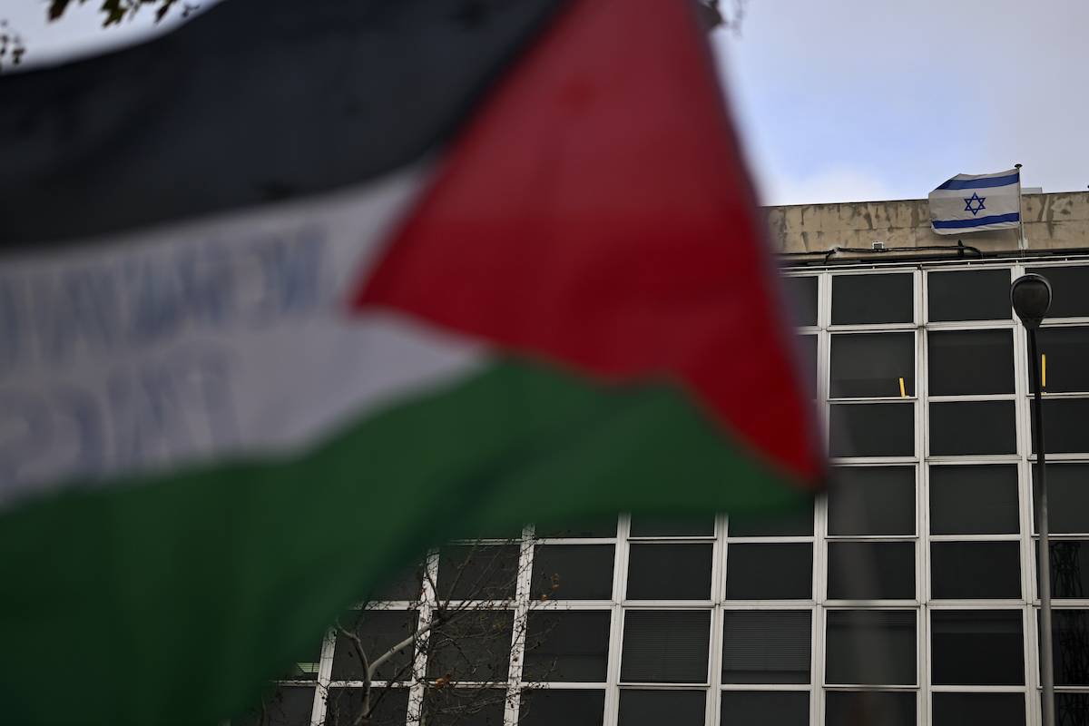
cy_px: 363
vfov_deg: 27.0
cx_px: 544
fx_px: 1512
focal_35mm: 50
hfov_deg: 39.6
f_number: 1.4
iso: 100
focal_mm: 50
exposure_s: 1/3200
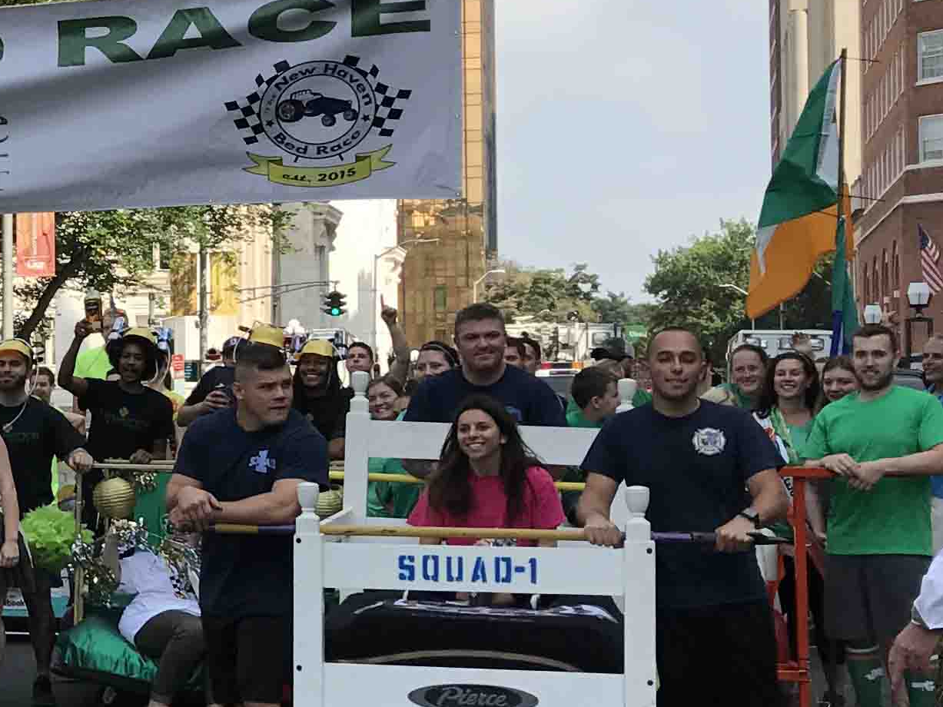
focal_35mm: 92
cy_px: 390
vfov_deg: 16.1
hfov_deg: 19.3
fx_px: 2506
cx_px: -369
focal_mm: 3.99
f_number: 1.8
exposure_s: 1/1842
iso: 20
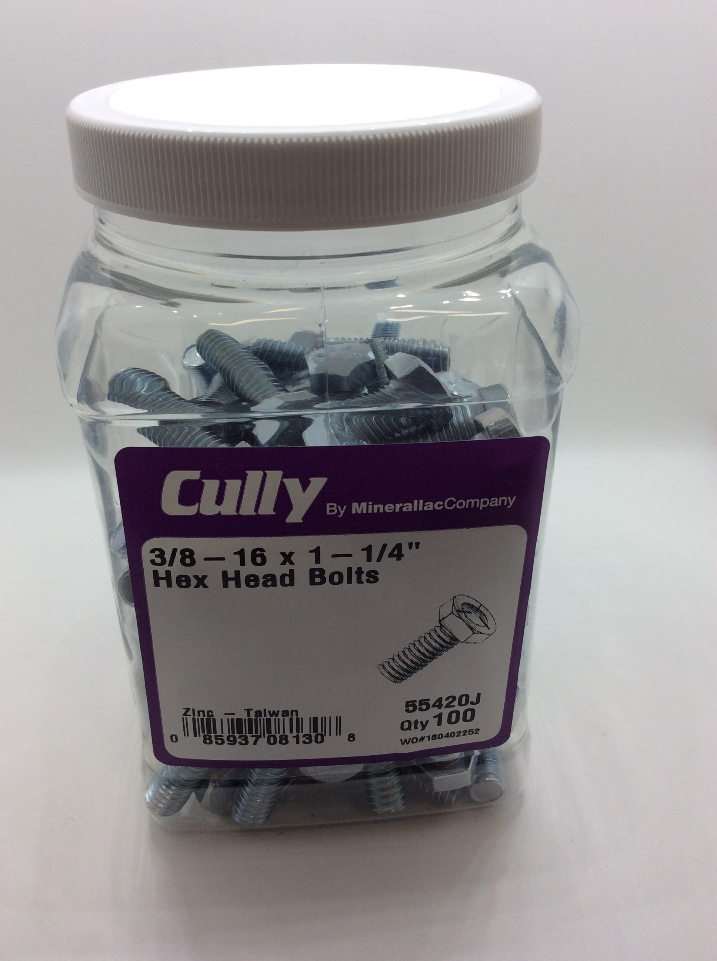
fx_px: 886
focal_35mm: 32
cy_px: 480
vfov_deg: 56.9
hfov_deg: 44.1
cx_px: 358
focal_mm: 3.3
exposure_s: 1/189
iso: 32
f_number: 2.4
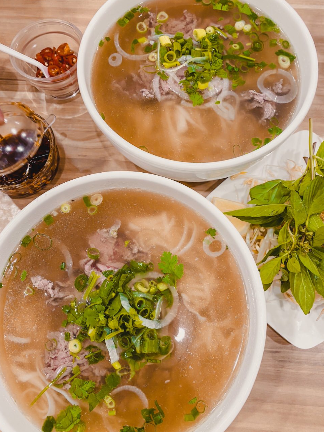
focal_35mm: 27
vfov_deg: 65.3
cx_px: 166
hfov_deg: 51.3
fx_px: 337
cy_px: 217
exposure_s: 1/50
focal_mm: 4.25
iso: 80
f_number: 1.8
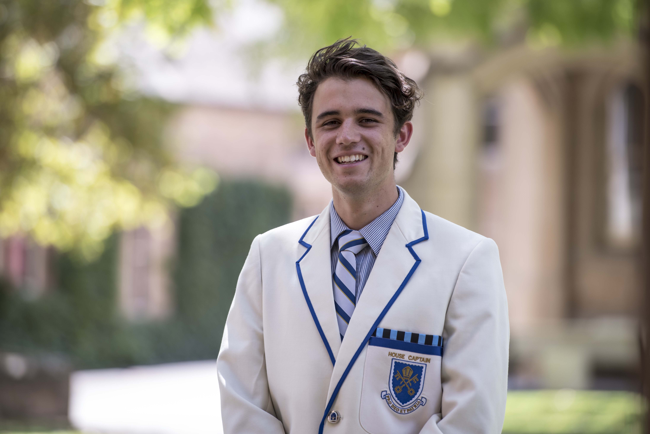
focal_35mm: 200
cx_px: 325
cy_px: 217
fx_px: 3612
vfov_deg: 6.9
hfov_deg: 10.3
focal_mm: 200
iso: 200
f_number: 3.5
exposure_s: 1/250
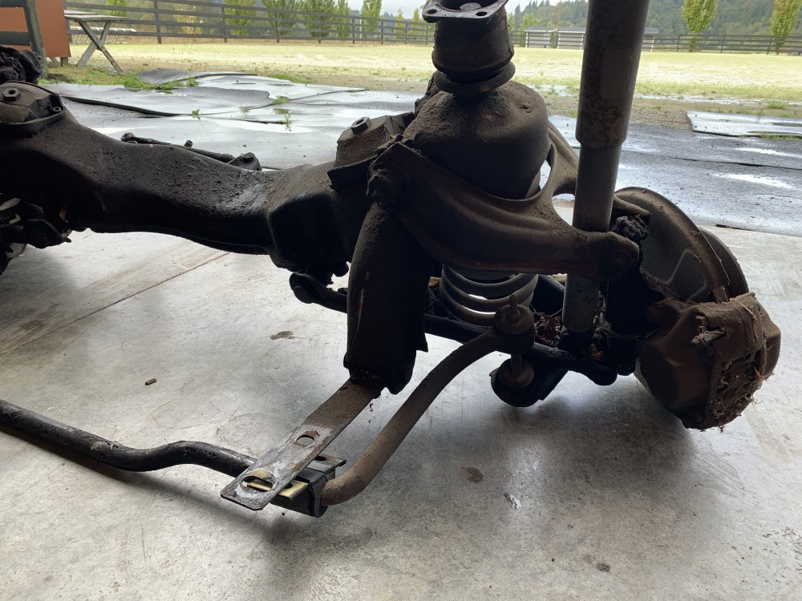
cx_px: 401
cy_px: 300
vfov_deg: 53.1
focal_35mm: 26
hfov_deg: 67.3
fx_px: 602
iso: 25
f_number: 1.8
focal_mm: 4.25
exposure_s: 1/153
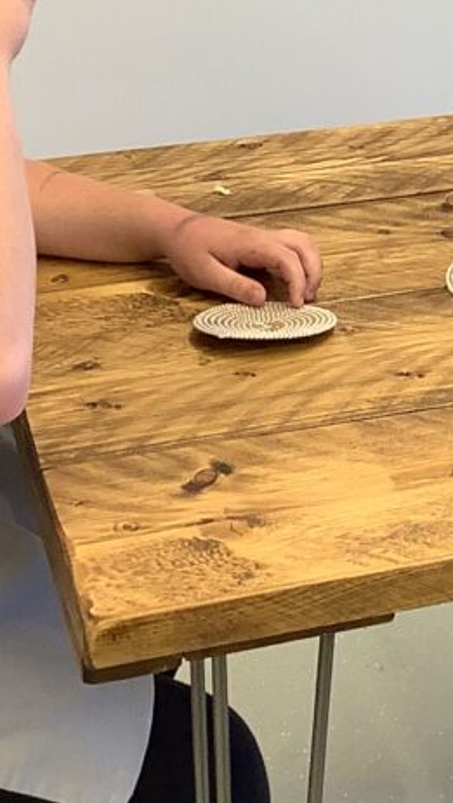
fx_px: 2239
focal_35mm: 105
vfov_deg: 20.0
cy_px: 114
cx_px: 514
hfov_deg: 11.4
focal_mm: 3.3
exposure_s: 1/50
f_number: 2.4
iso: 64
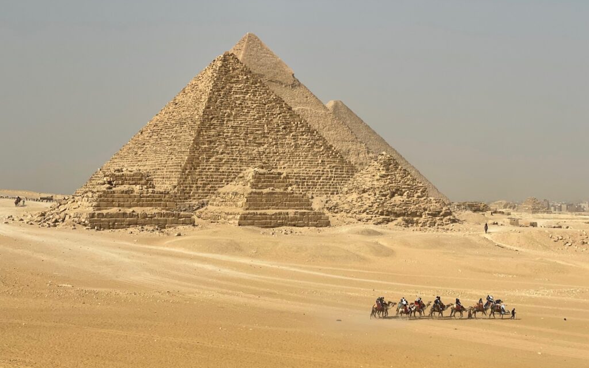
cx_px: 294
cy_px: 215
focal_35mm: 68
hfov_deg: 30.2
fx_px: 1091
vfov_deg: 19.1
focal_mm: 7.5
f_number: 2.2
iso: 20
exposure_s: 1/2320
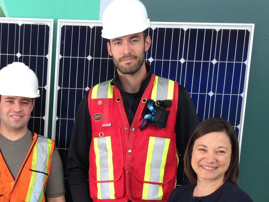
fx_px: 614
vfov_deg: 17.8
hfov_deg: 24.3
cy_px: 237
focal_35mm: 79
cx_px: 57
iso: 50
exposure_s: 1/60
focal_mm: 4.12
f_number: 2.4
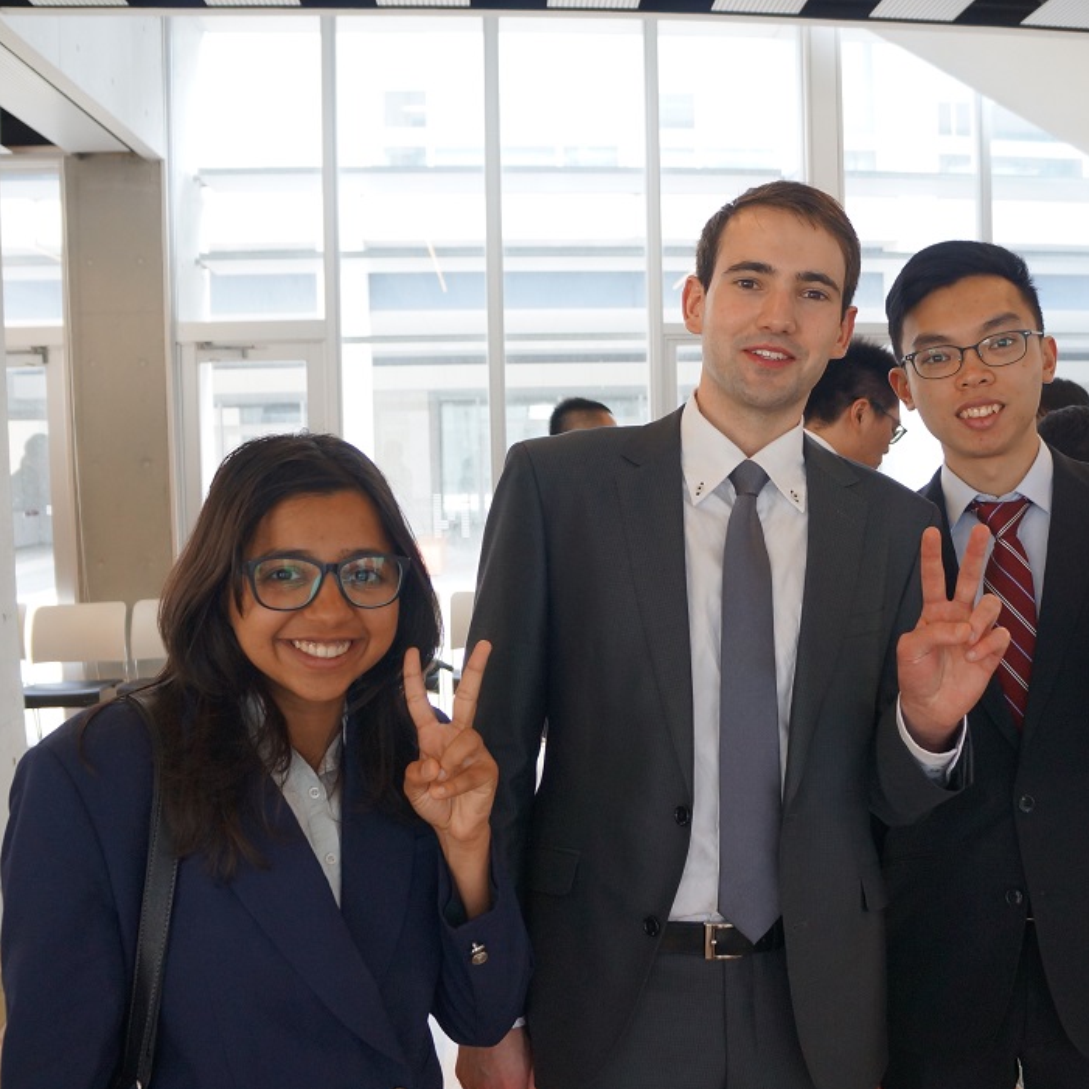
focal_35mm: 35
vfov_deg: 47.2
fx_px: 1246
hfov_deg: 46.7
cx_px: 695
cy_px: 546
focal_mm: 18
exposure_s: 1/160
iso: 640
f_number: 4
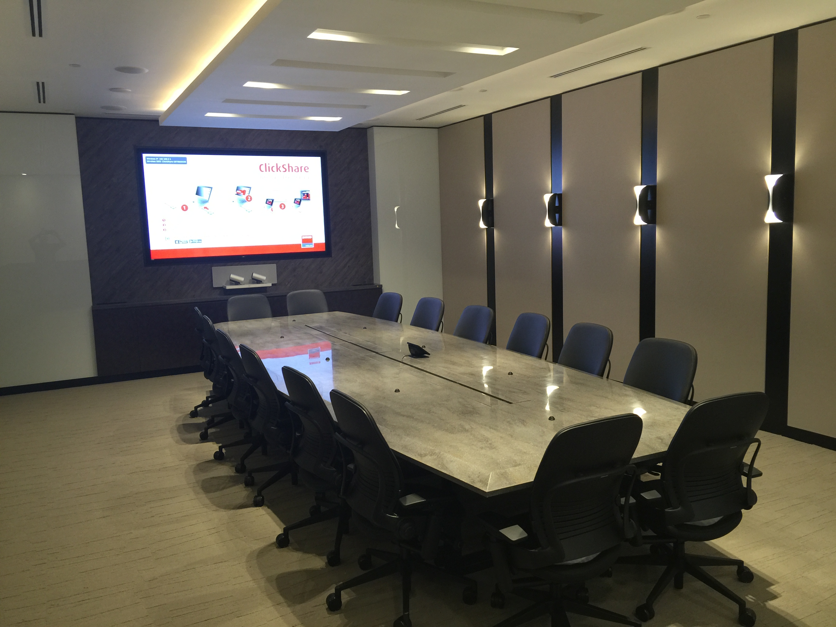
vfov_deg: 48.2
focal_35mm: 29
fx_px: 700
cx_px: 418
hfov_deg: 61.7
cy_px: 314
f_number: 2.2
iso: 50
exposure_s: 1/17
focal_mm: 4.15
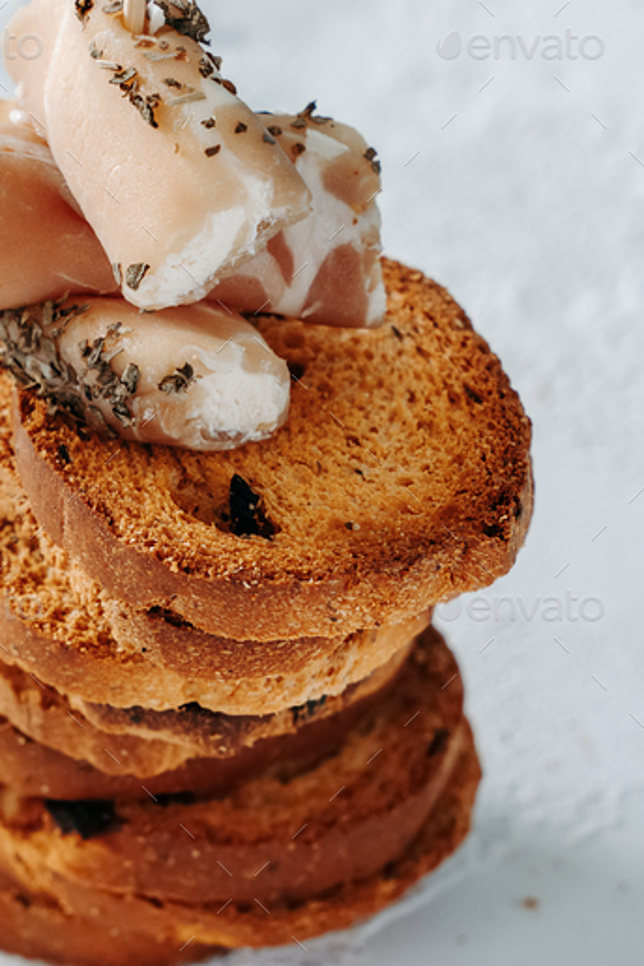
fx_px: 4830
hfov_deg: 7.6
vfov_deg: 11.4
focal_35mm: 180
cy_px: 593
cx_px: 234
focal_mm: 70
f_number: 7.1
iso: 320
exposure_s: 1/40
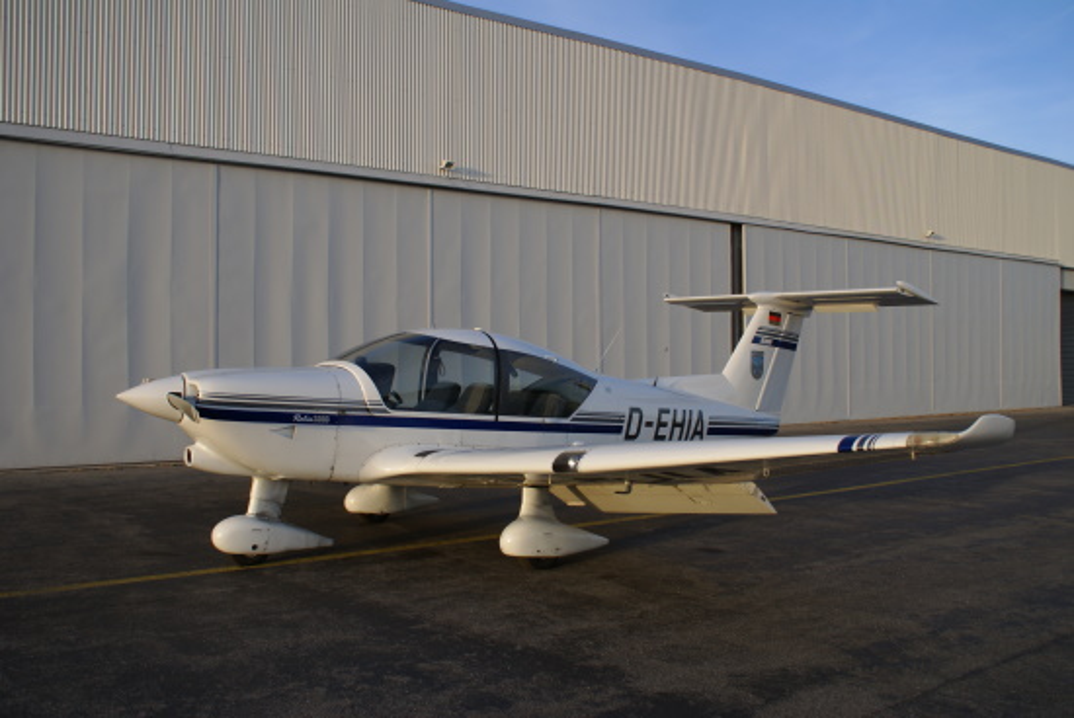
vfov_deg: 40.1
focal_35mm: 33
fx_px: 986
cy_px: 359
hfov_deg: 57.2
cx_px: 537
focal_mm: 22
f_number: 4
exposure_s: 1/320
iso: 100
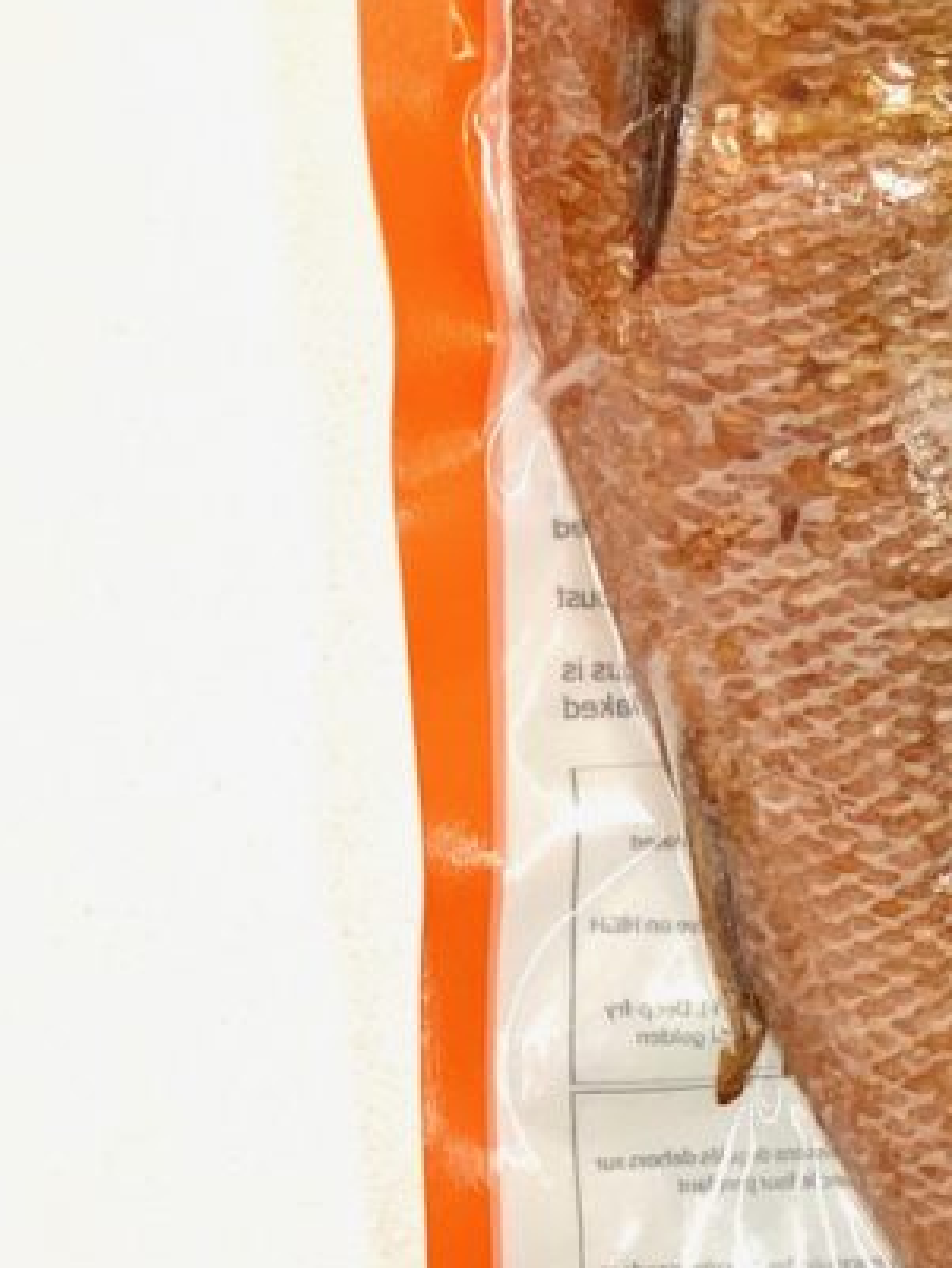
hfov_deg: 7.4
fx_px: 7293
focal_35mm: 199
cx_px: 1158
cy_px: 1025
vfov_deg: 9.9
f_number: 2.4
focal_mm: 6
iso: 32
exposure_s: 1/122
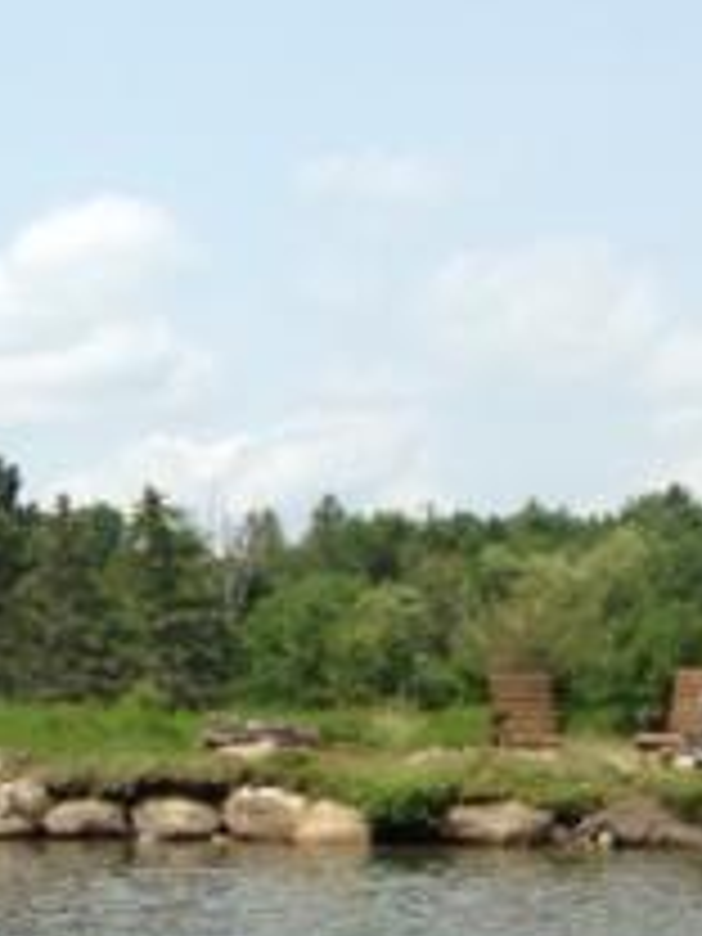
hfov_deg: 15.0
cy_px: 540
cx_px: -320
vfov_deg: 21.3
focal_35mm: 92
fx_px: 2488
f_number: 2.4
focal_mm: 4.12
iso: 50
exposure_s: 1/1466
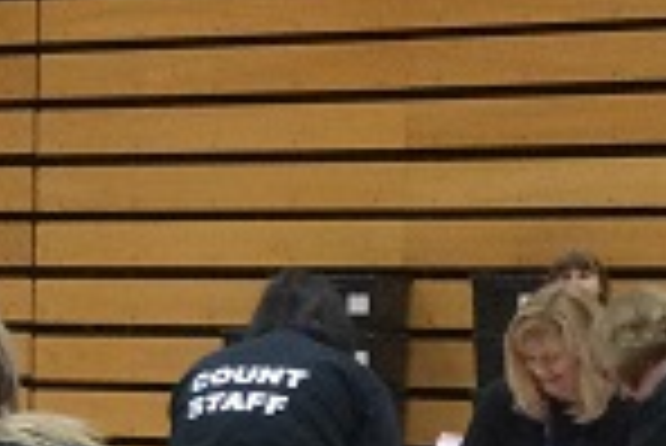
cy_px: 473
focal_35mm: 174
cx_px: -396
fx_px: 3222
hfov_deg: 11.2
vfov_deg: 7.9
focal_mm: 3.3
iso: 160
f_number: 2.4
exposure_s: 1/33
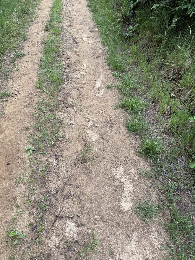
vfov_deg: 71.6
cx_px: 98
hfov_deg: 56.8
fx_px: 180
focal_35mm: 24
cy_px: 130
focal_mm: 6.76
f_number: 1.78
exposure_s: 1/330
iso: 80
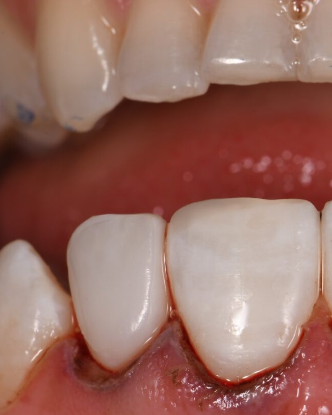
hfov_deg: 6.9
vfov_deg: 8.7
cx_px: 336
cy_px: 255
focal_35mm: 223
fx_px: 2739
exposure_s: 1/200
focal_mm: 105
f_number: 32
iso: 200
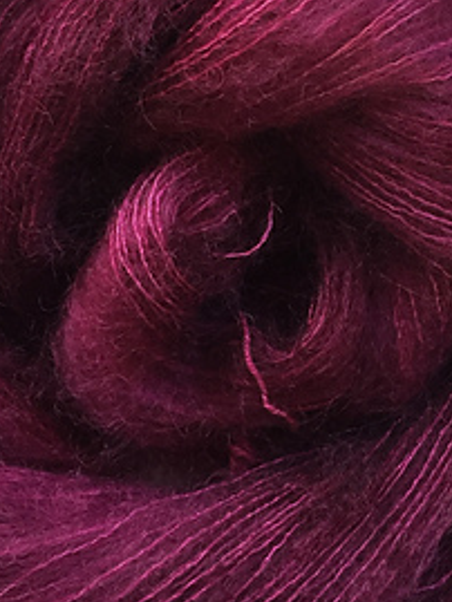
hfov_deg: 21.3
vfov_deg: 28.0
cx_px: 273
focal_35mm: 69
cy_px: 199
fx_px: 1200
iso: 100
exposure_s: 1/30
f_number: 2.2
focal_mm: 4.15
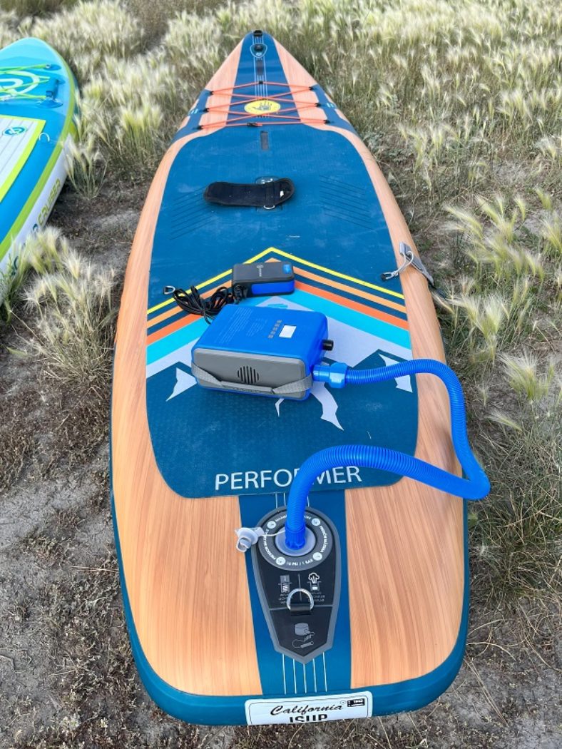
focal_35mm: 26
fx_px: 563
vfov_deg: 67.3
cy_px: 374
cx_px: 281
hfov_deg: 53.1
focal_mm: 5.1
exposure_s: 1/1028
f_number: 1.6
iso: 50
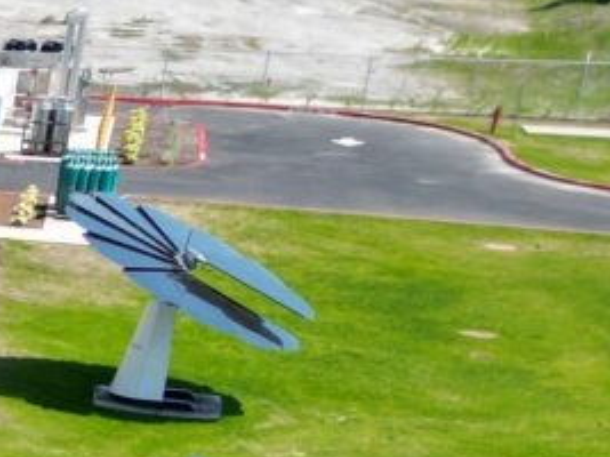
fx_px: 2431
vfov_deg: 10.6
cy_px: 544
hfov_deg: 10.8
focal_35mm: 138
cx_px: -1106
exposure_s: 1/2000
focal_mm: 6.72
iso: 100
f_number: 1.7
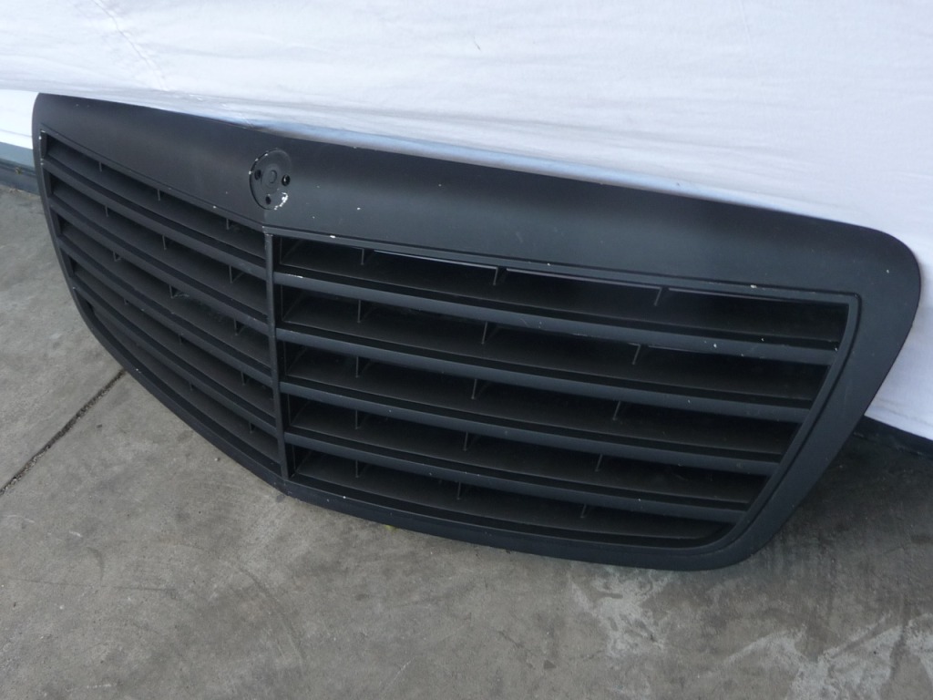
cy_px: 350
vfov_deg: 31.5
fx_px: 1240
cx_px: 466
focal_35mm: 46
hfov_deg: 41.2
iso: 100
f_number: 3.6
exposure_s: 1/60
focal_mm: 5.6
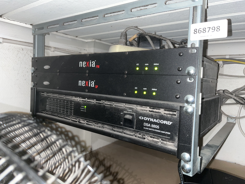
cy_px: 92
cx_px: 122
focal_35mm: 26
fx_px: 184
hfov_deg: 67.3
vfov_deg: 53.1
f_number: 1.6
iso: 64
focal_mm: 5.1
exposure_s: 1/4
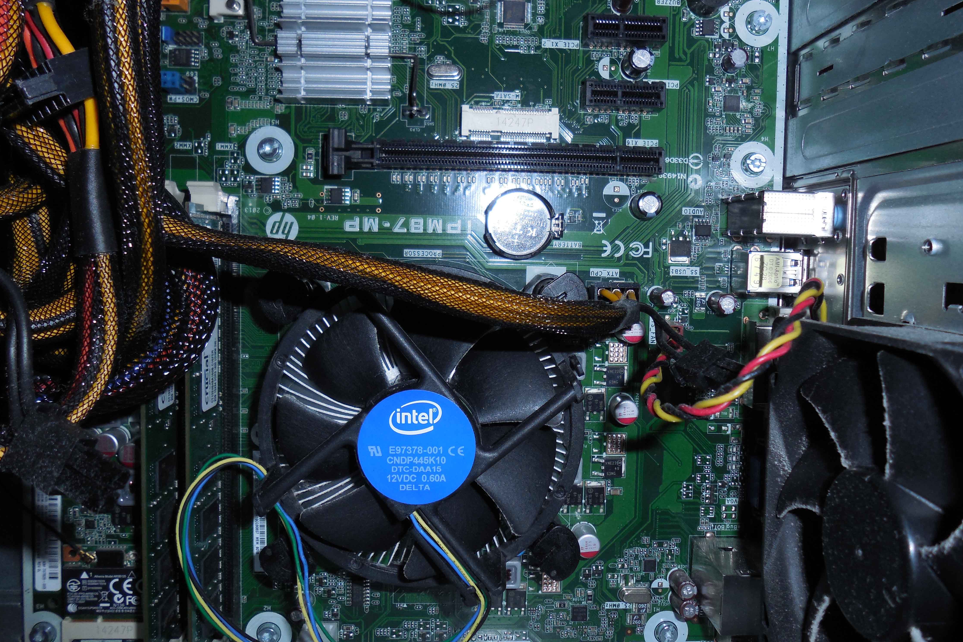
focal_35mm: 28
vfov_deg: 46.3
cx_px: 498
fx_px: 749
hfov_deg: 65.5
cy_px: 289
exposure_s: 1/25
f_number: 11.5
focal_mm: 4.6
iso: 125
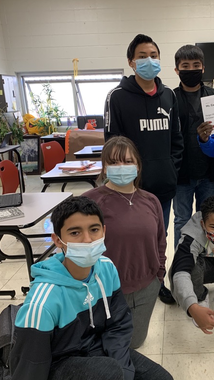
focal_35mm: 36
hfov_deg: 31.8
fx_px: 363
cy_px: 199
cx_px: 179
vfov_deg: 55.3
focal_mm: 4.25
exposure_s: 1/60
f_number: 1.8
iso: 125
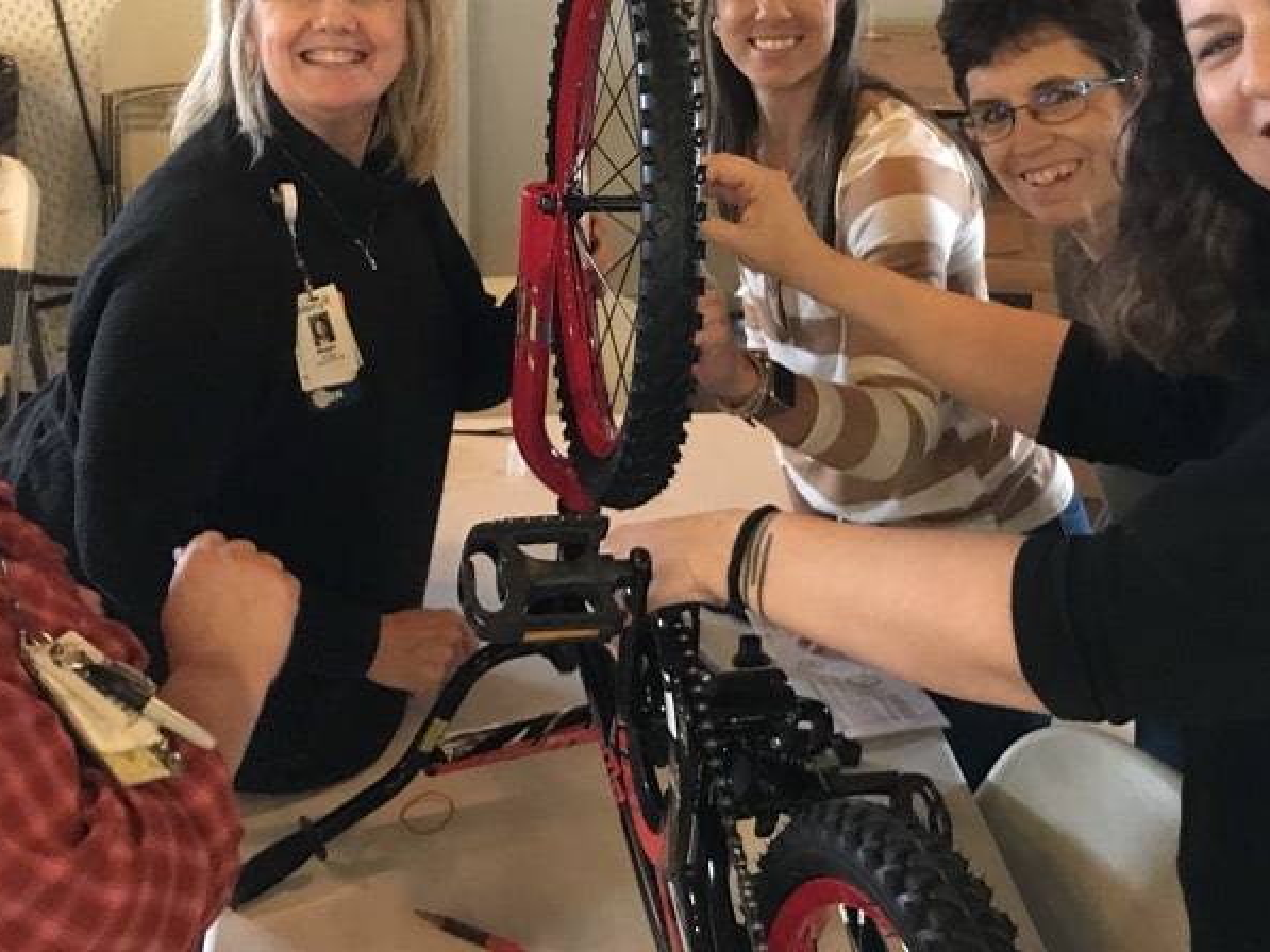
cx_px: 632
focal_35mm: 48
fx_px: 1761
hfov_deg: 39.6
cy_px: 170
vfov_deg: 29.5
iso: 80
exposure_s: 1/6
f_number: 1.8
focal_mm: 3.99
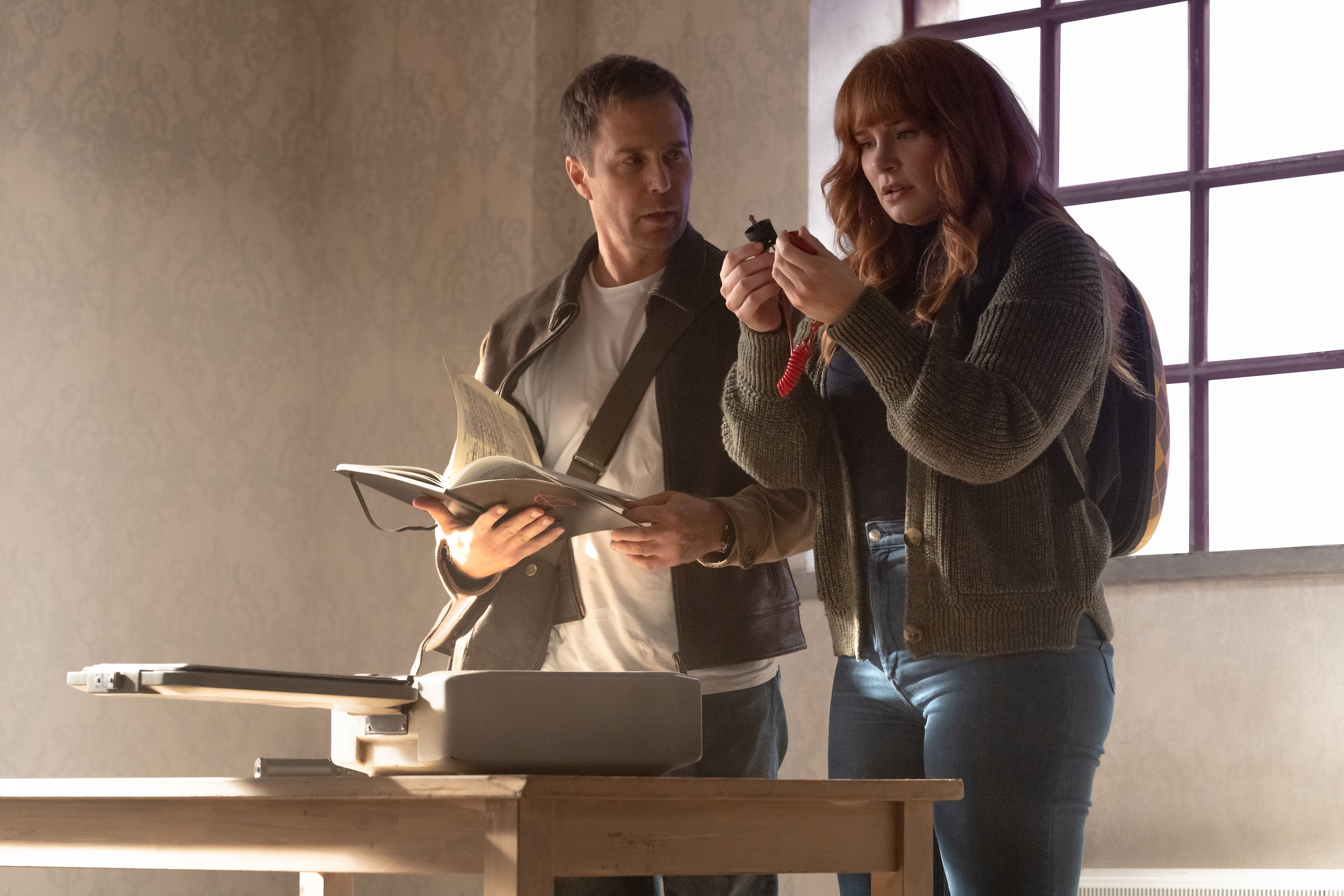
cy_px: 448
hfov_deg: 20.2
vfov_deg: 13.6
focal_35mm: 101
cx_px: 672
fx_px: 3770
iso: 3200
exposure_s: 1/250
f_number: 5.6
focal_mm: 101
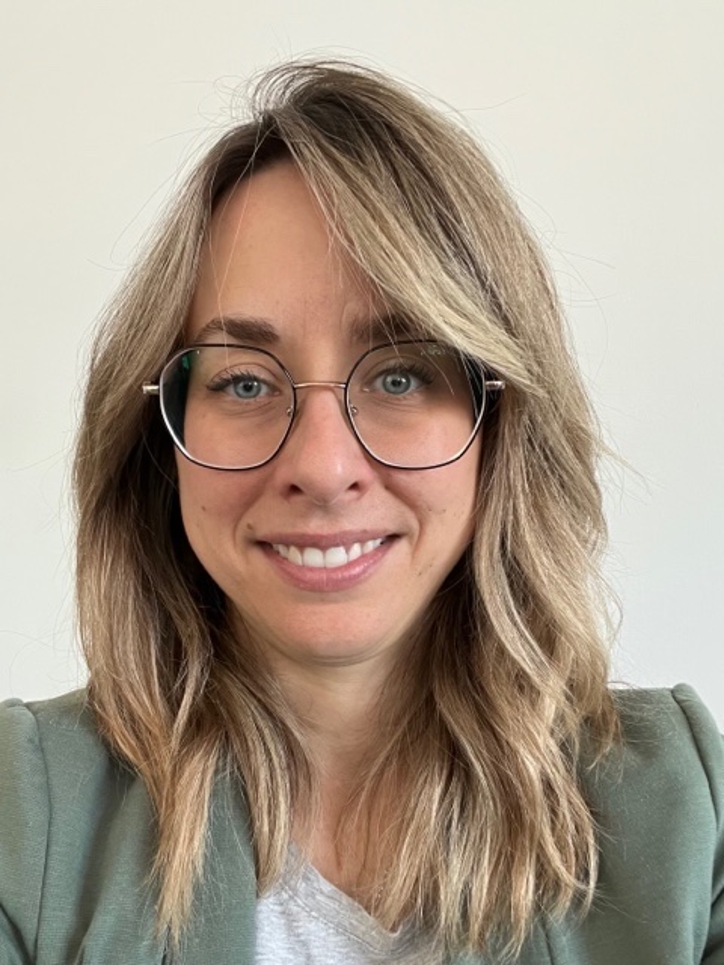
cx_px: 362
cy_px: 482
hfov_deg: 46.8
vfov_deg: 60.0
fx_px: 837
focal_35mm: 30
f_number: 2.2
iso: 320
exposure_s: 1/60
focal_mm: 2.71
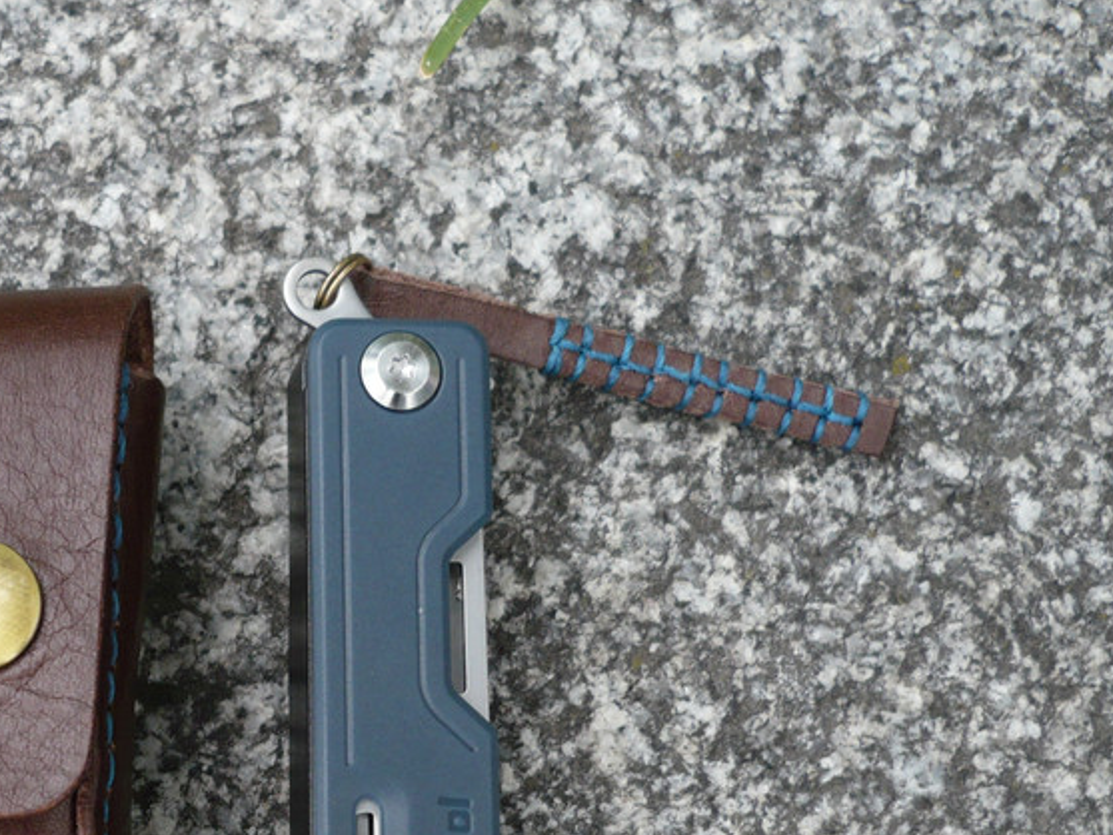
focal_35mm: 67
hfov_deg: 28.4
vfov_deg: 21.5
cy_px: 729
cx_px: 239
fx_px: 2155
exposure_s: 1/320
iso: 100
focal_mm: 5.8
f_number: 2.8
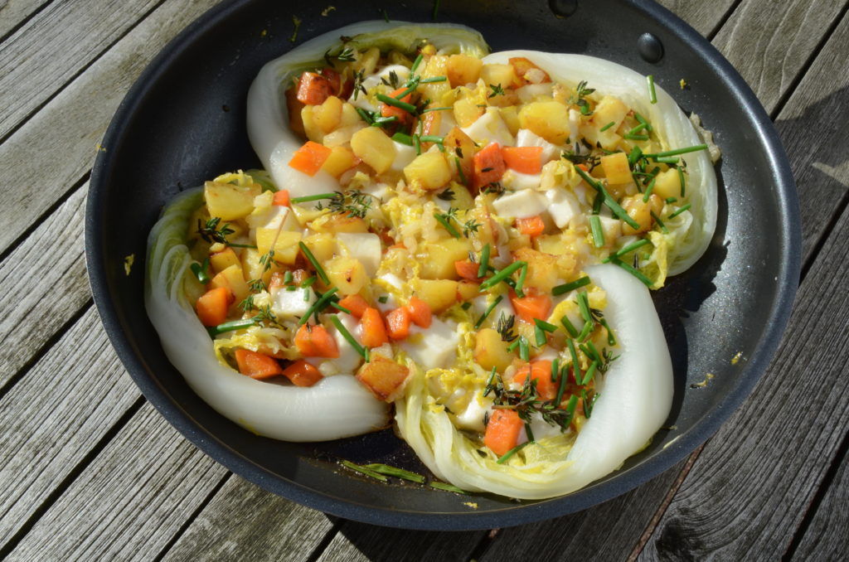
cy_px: 281
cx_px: 424
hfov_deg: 41.2
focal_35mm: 48
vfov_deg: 27.9
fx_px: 1130
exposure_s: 1/40
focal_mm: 32
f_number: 20
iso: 100
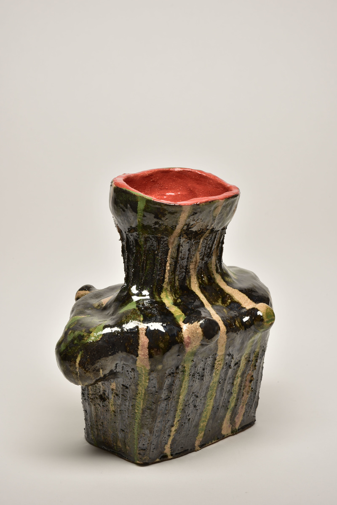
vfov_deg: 18.6
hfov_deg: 12.5
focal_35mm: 110
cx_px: 168
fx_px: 1543
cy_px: 252
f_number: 20
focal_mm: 110
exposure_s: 1/50
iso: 100
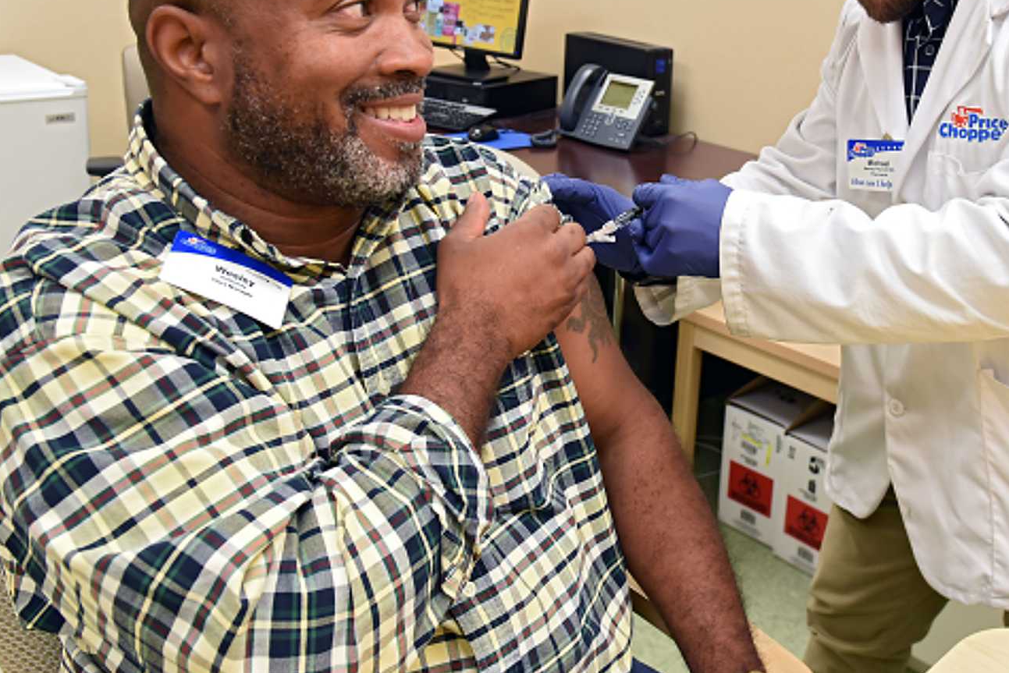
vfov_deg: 34.7
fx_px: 1065
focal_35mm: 38
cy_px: 210
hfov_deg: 49.7
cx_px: 681
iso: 1250
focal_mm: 24
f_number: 5.6
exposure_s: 1/80
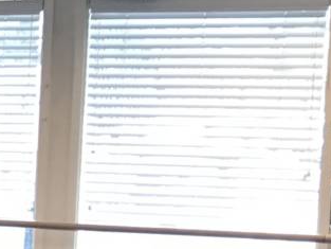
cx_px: -656
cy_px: 269
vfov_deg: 8.1
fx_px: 1751
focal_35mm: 183
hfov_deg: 8.9
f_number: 1.8
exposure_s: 1/40
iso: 25
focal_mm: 3.99
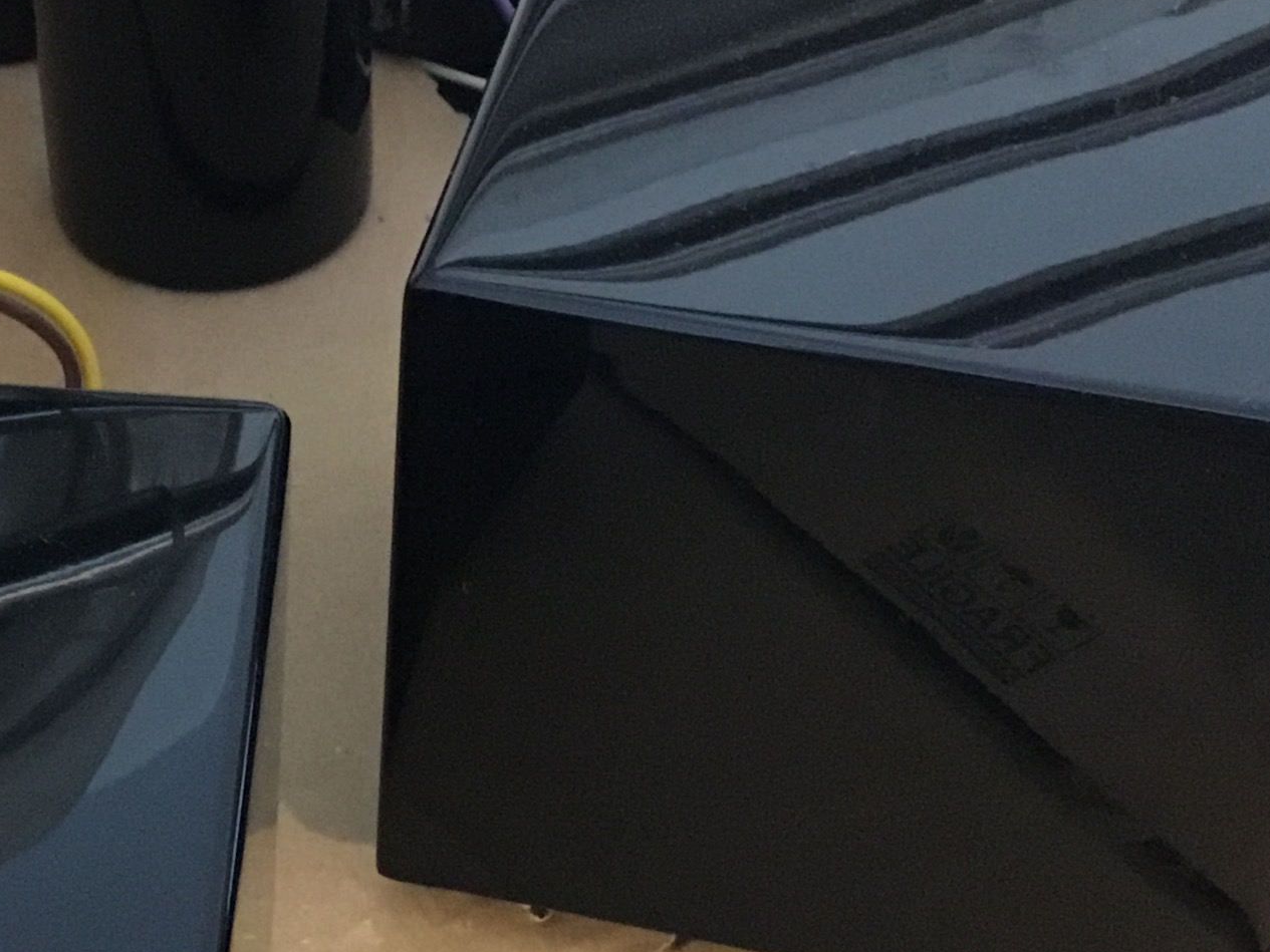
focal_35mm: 80
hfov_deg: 23.9
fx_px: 2935
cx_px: 209
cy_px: 642
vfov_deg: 18.4
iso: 320
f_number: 2.4
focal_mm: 3.3
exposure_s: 1/17
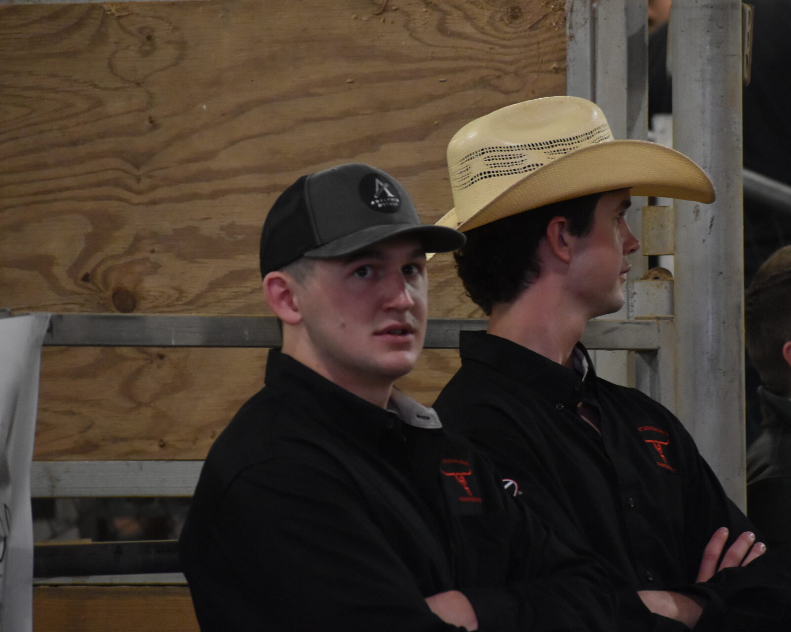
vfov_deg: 4.1
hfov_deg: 5.1
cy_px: 311
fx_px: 8848
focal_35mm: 378
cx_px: 466
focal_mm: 210
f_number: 5.3
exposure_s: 1/125
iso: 3200
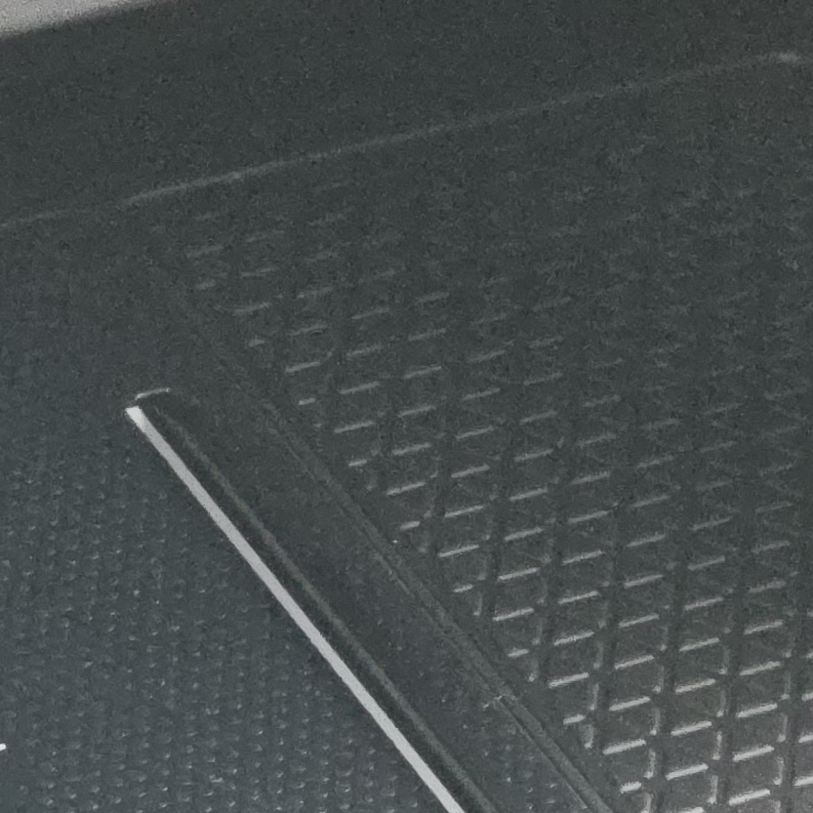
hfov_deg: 6.0
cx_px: 130
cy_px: 508
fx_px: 7785
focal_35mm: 293
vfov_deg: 6.0
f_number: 2.4
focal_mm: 7.9
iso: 320
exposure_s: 1/120
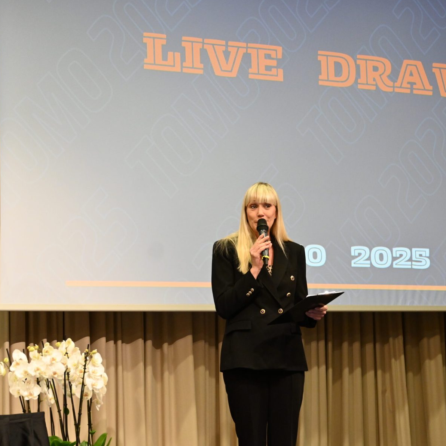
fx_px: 1851
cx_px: 262
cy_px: 223
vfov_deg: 13.7
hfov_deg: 13.7
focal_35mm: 127
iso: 2500
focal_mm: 66
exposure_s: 1/125
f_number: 4.8
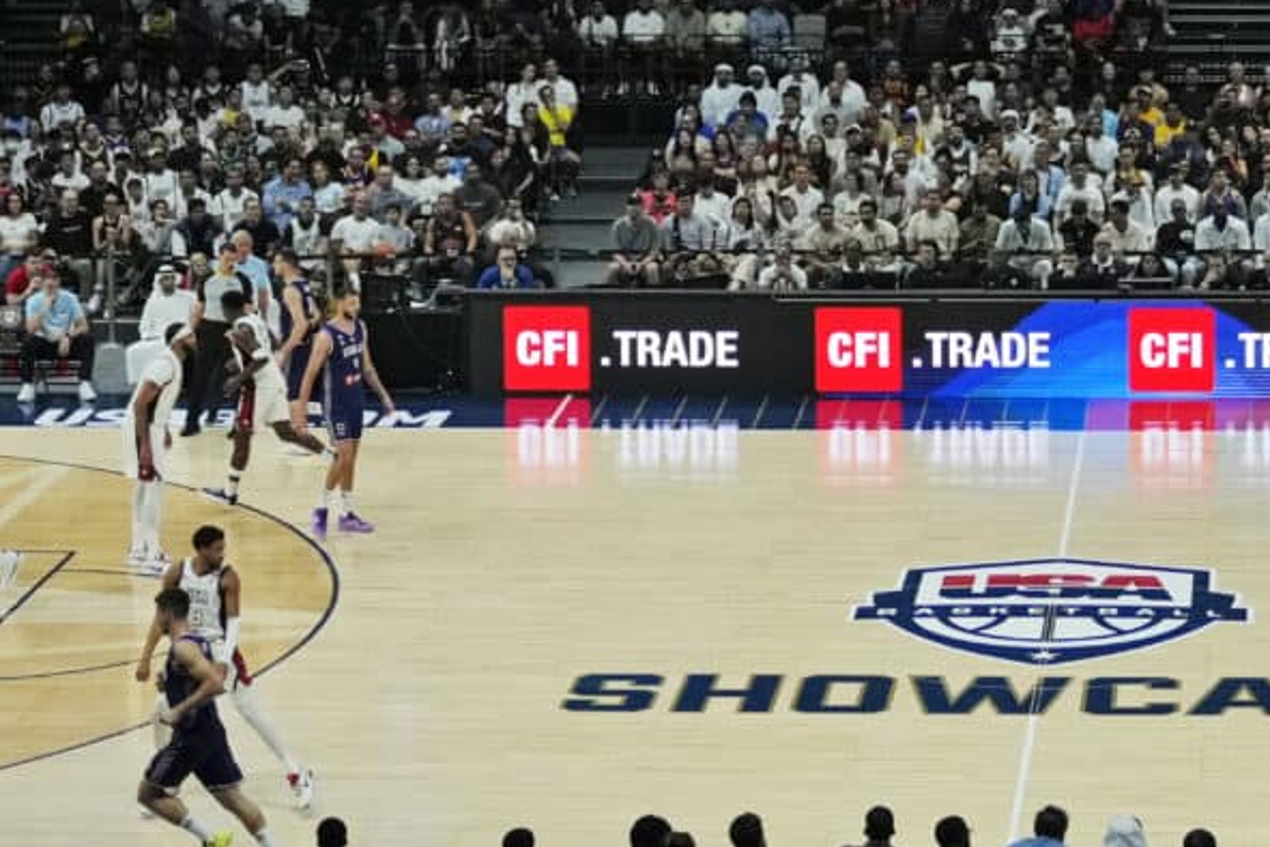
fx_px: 4656
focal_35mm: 132
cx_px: 1083
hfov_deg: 15.4
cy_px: -160
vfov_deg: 10.2
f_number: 2.8
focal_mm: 39
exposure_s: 1/2000
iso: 2000
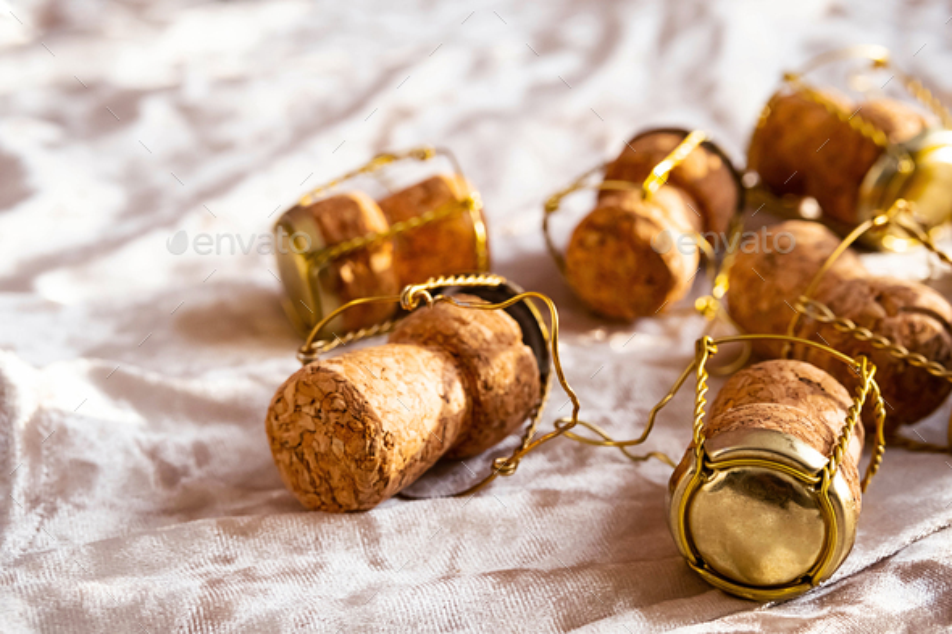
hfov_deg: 27.0
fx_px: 1983
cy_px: 317
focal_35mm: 75
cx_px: 476
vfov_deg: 18.2
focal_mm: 50
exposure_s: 1/125
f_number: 5.6
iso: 800
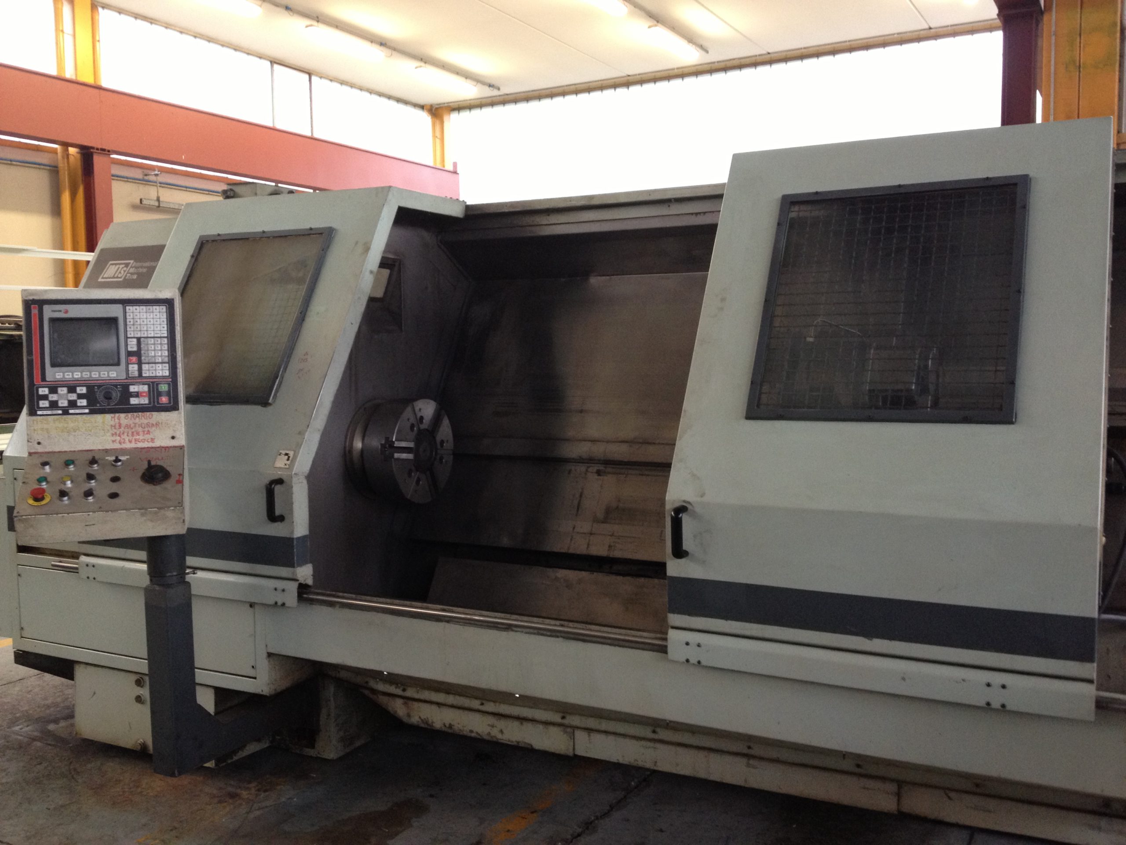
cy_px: 422
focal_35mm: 35
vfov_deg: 40.7
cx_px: 563
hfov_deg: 52.6
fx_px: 1138
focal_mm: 4.28
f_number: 2.4
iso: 160
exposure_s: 1/20
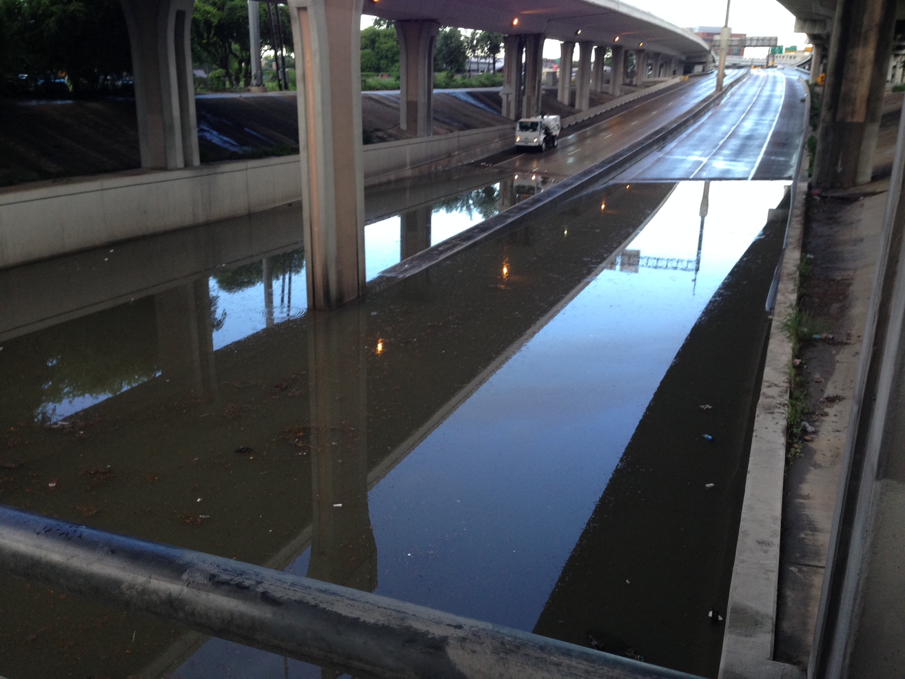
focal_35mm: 33
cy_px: 340
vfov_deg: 42.9
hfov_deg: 55.4
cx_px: 452
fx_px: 863
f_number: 2.4
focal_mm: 4.12
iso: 80
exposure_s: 1/120
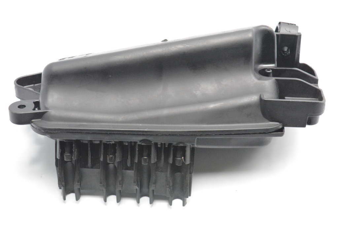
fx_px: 634
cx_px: 169
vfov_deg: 20.1
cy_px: 112
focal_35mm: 68
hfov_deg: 29.9
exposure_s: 1/320
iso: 6400
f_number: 9
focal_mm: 45
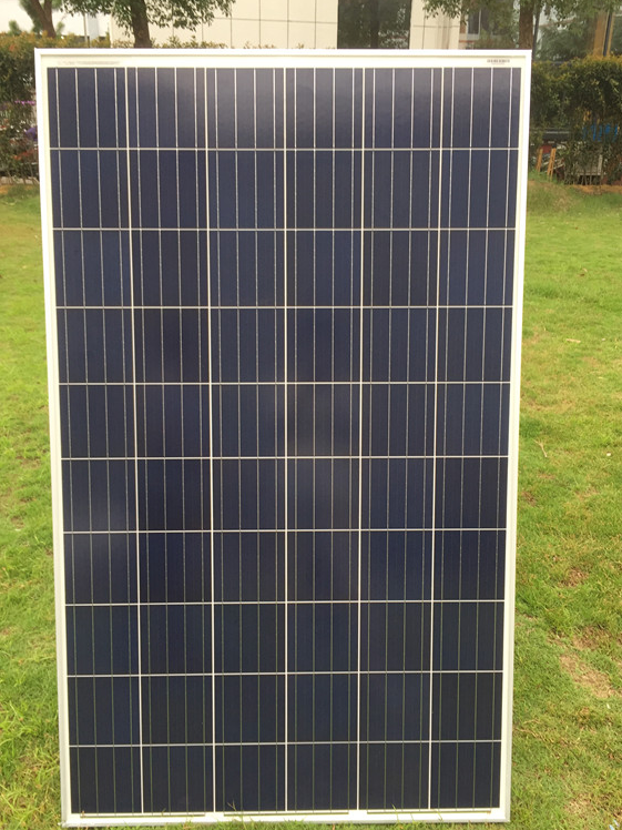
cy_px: 421
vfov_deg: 58.3
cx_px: 332
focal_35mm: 31
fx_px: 743
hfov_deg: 45.4
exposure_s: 1/100
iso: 40
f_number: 2.2
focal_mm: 4.15
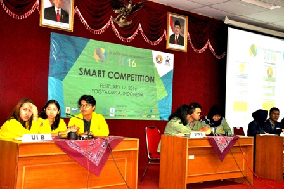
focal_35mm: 51
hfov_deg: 38.9
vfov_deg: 26.4
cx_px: 142
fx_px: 402
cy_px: 94
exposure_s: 1/60
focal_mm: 34
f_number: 5
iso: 1600
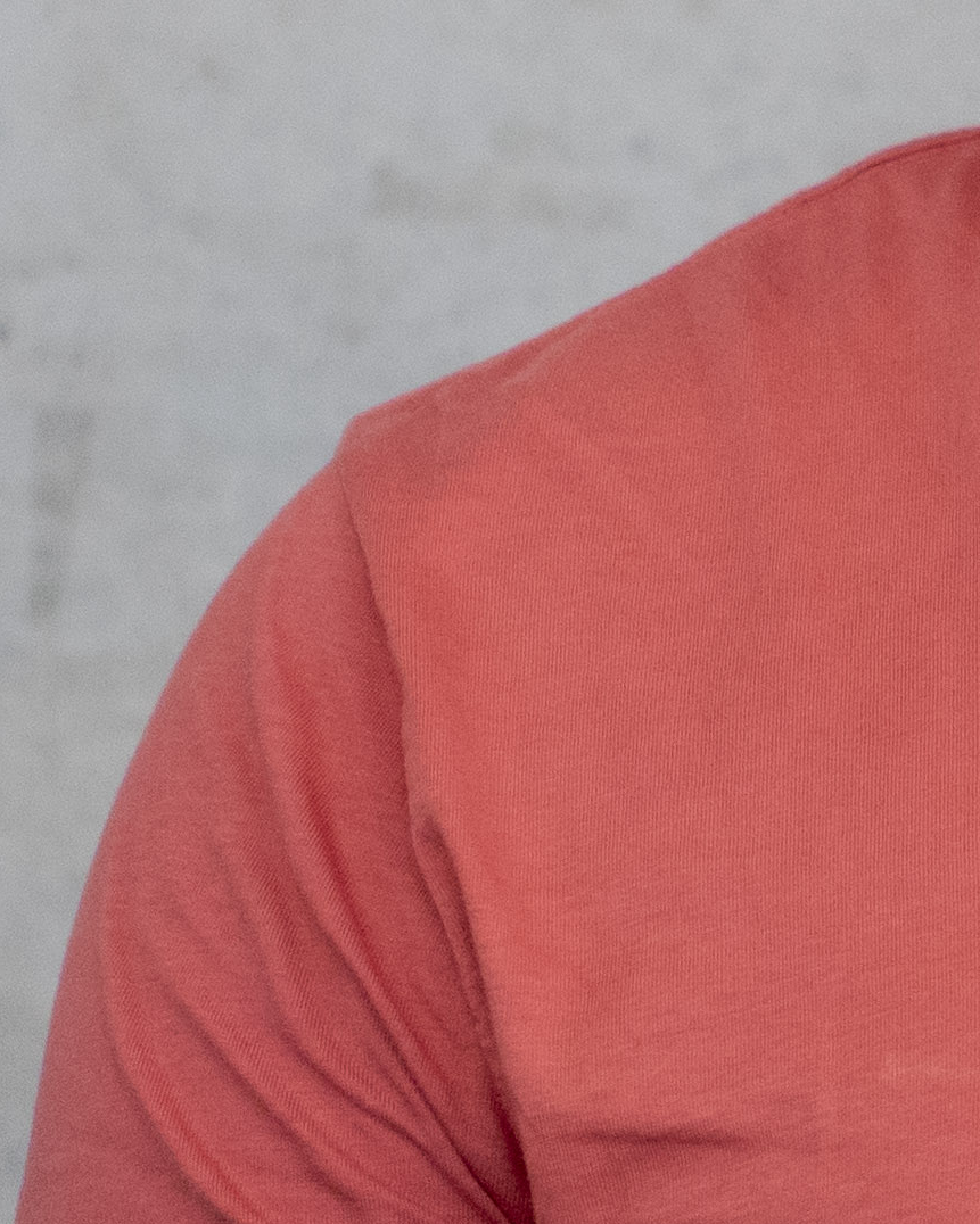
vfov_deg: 7.4
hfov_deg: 5.9
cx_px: 1517
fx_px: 9389
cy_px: -228
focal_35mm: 259
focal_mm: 70
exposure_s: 1/60
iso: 3200
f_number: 5
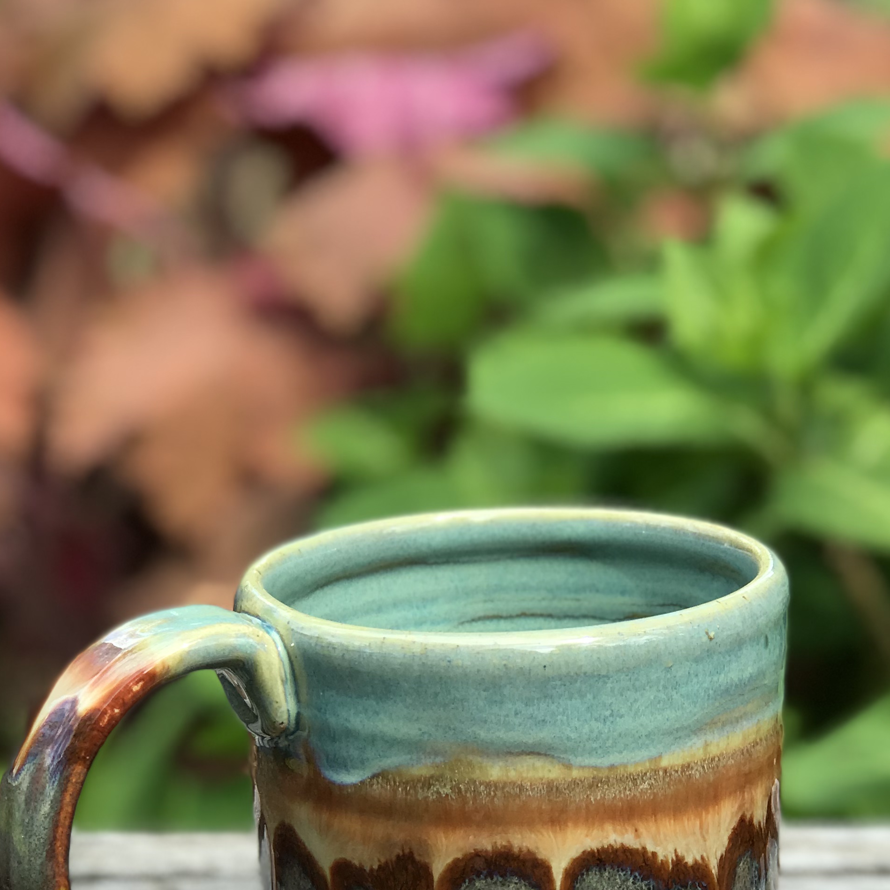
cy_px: 731
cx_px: 528
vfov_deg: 16.1
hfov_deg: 16.3
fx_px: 3112
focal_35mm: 107
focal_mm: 6.6
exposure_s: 1/146
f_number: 2.8
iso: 20
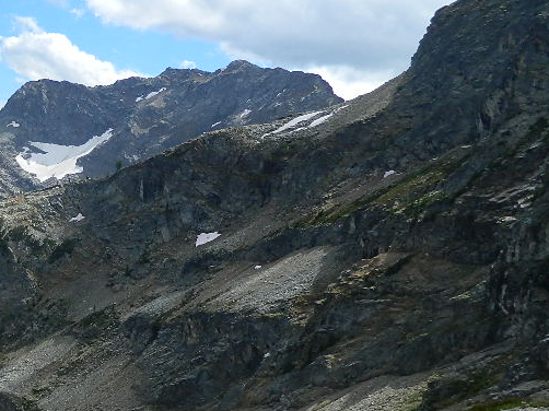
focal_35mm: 51
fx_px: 808
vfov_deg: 28.4
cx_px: 21
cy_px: 263
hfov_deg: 34.6
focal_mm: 4.5
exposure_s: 1/125
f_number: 8.7
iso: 80
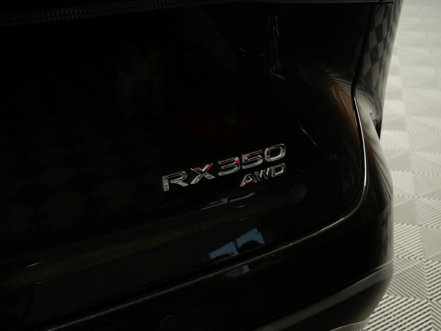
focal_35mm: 44
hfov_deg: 42.9
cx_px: 220
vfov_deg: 32.9
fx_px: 561
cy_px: 166
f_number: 4.2
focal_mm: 22
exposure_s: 1/200
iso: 250
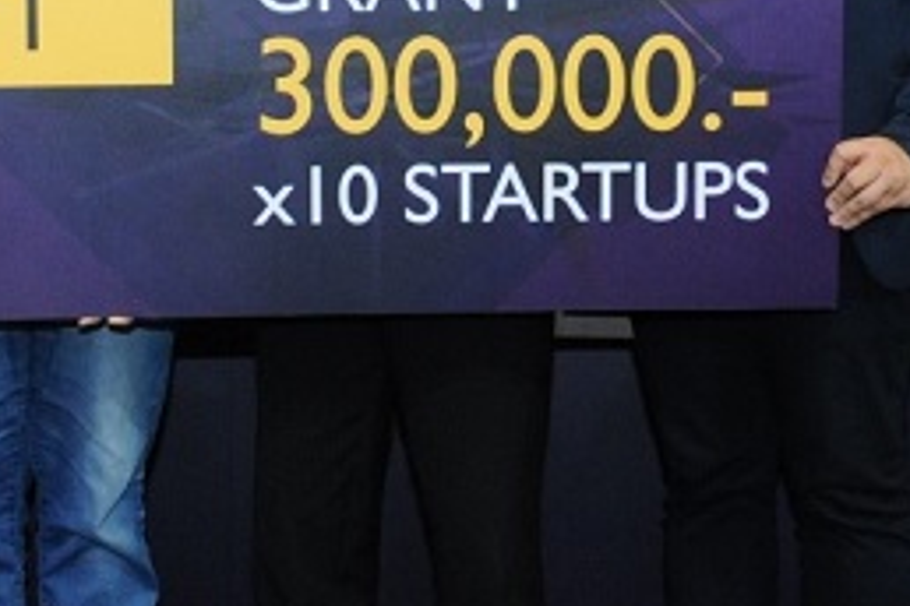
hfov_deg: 15.2
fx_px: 3412
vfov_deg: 10.0
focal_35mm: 135
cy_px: -104
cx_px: 353
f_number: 4.5
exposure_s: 1/80
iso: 2500
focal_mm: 29
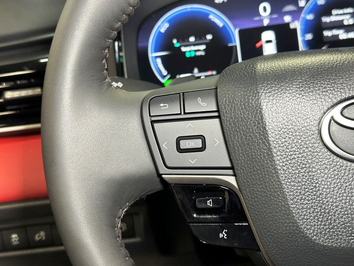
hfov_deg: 39.7
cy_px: 133
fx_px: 491
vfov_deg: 30.3
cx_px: 177
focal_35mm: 48
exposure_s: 1/40
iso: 320
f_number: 1.78
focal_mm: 6.86
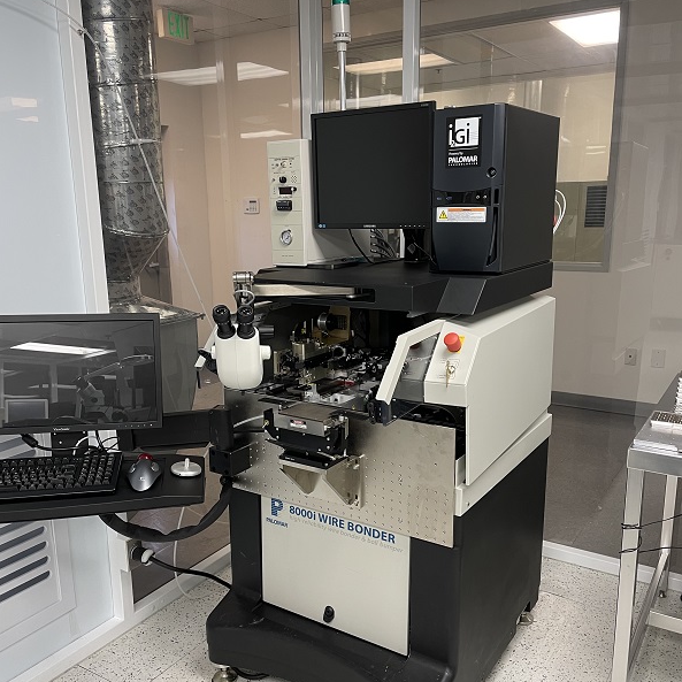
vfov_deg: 52.4
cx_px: 340
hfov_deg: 52.5
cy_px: 374
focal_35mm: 31
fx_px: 691
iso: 80
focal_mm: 4.2
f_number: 1.6
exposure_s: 1/60
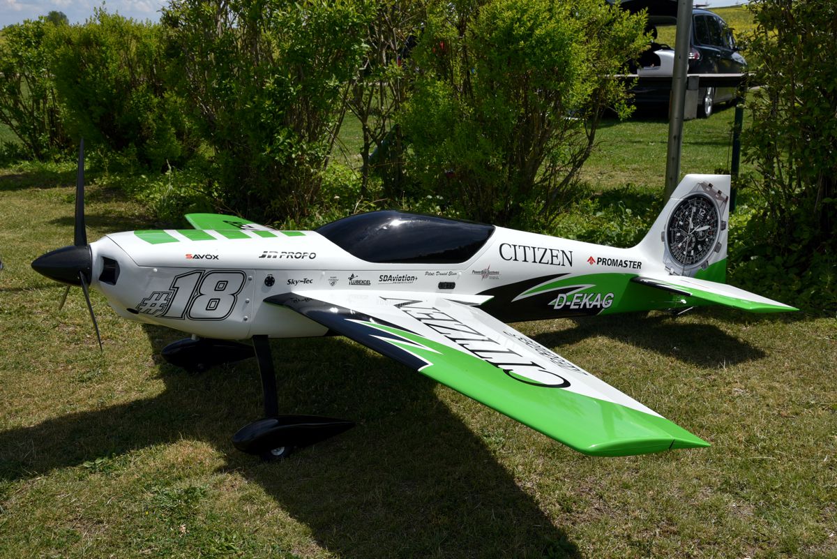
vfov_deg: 35.1
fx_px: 884
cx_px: 418
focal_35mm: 38
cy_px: 280
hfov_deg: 50.7
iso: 200
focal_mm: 38
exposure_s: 1/500
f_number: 11
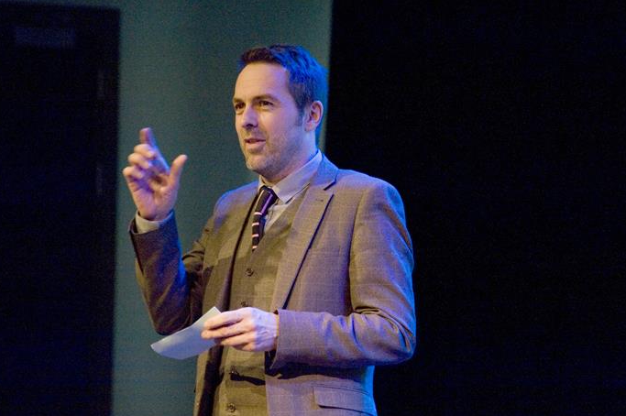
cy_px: 184
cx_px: 295
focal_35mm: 246
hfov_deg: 8.4
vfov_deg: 5.6
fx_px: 4273
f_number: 5.6
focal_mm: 210
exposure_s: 1/60
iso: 6400
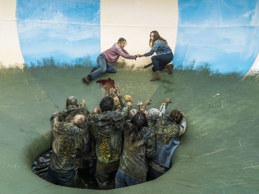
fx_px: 239
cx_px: 133
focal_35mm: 32
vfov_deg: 44.1
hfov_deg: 56.8
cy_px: 96
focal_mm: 29
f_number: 9
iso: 800
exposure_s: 1/250
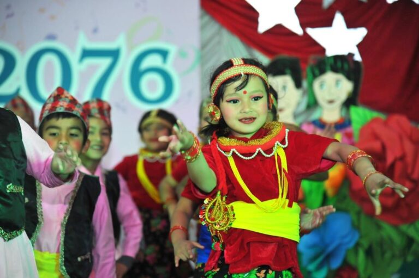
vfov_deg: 11.4
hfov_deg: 17.1
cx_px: 210
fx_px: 1396
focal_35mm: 120
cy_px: 139
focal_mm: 120
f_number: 4
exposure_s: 1/200
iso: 2000
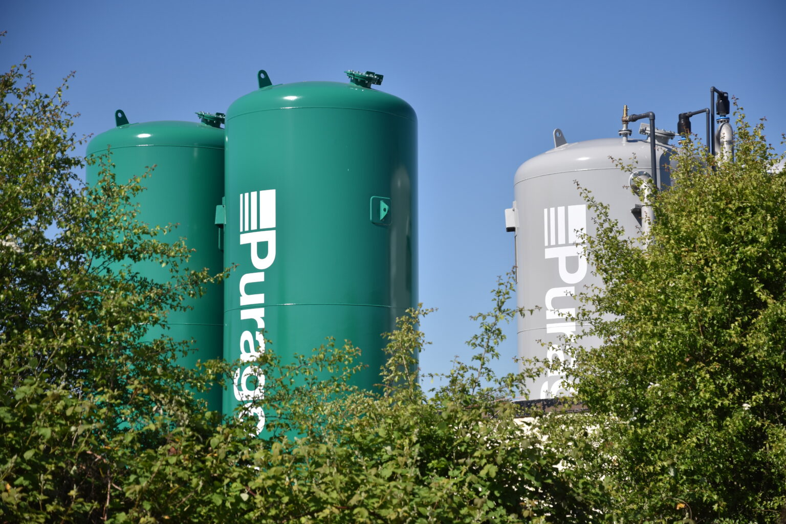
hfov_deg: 24.2
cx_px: 393
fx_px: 1834
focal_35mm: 84
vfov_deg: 16.3
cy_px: 262
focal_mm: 56
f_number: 4
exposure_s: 1/2500
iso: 100
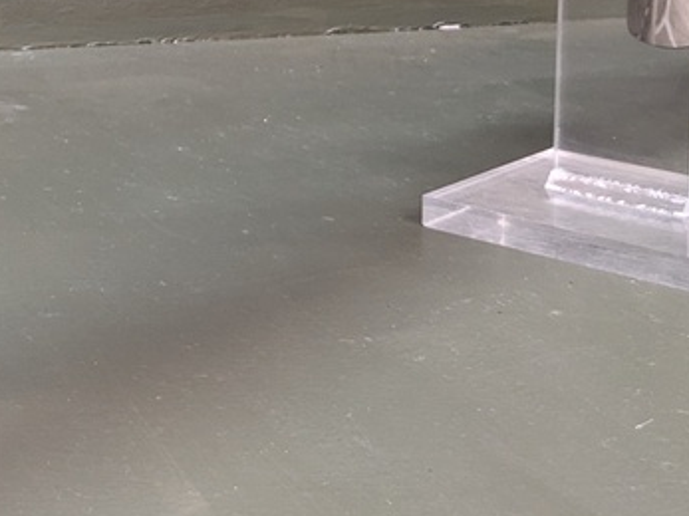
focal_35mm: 84
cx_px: -163
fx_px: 1671
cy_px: -155
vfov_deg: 16.6
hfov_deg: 21.4
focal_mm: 4.38
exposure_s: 1/24
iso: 142
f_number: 1.73
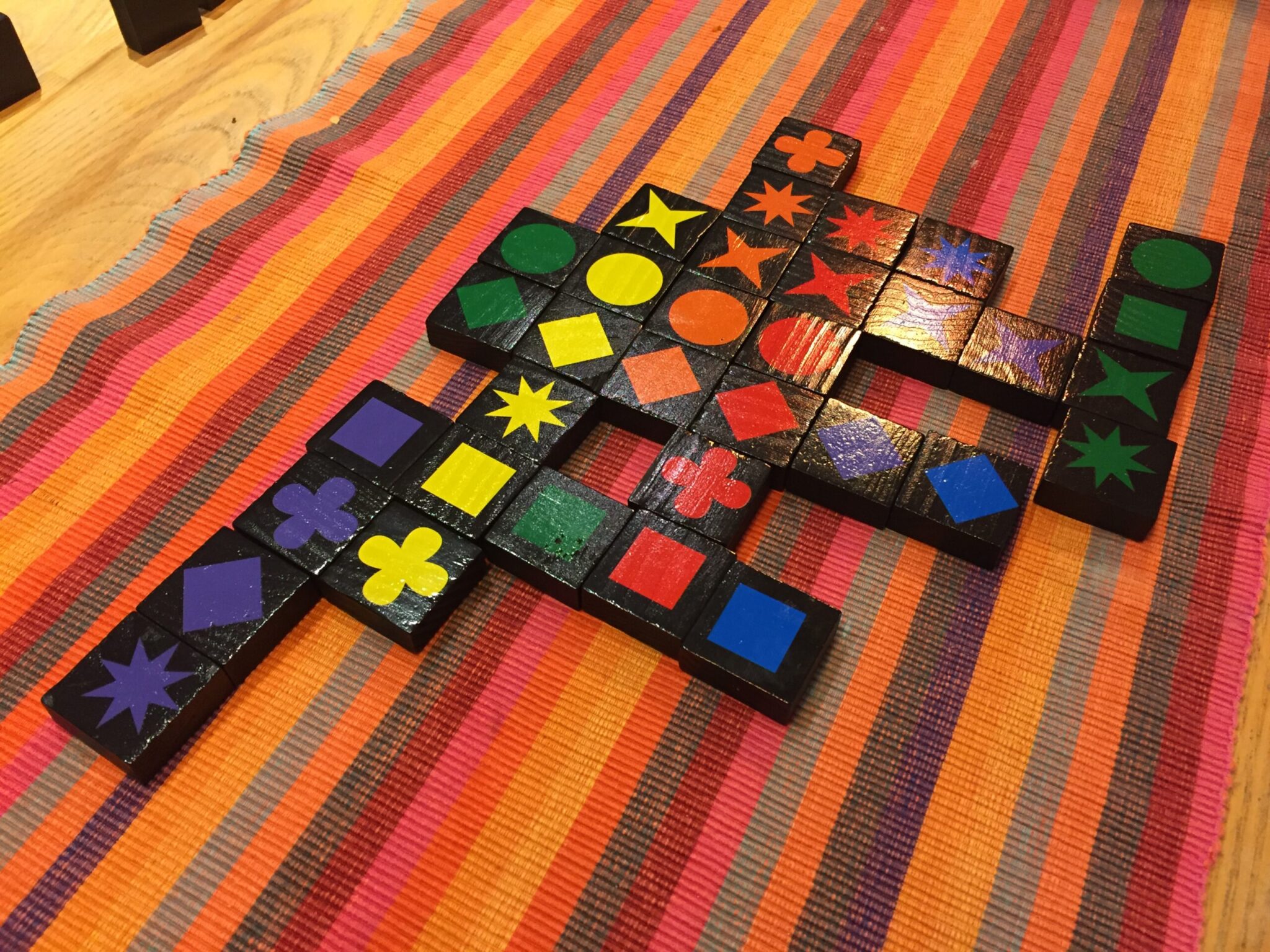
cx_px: 635
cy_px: 476
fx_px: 1064
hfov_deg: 61.7
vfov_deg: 48.2
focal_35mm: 29
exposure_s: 1/33
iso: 200
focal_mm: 4.15
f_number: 2.2
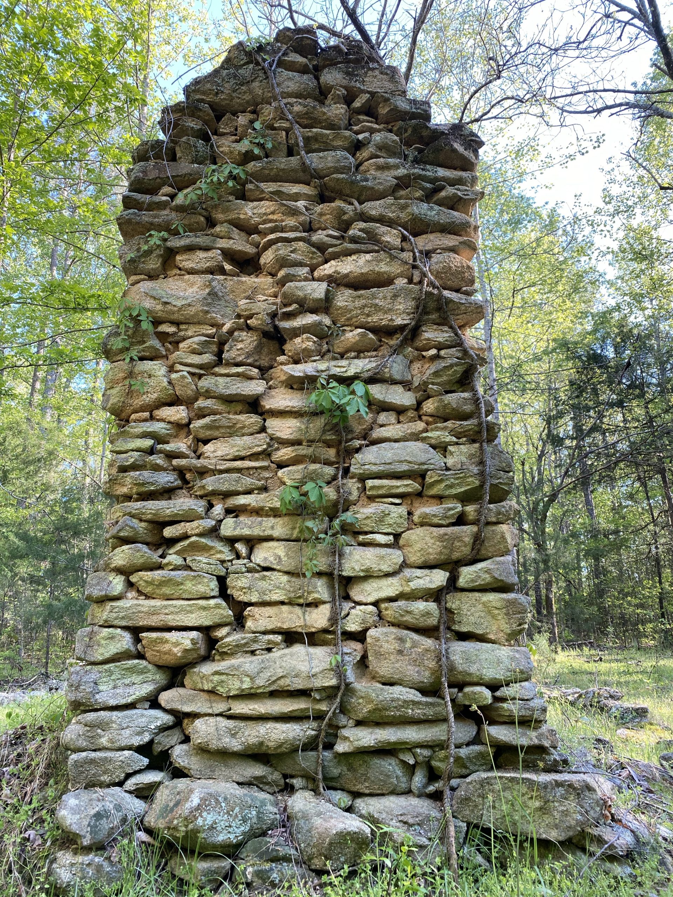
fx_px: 674
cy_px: 448
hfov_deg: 53.1
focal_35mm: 26
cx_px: 336
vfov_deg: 67.3
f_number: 1.8
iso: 40
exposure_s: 1/122
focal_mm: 4.25
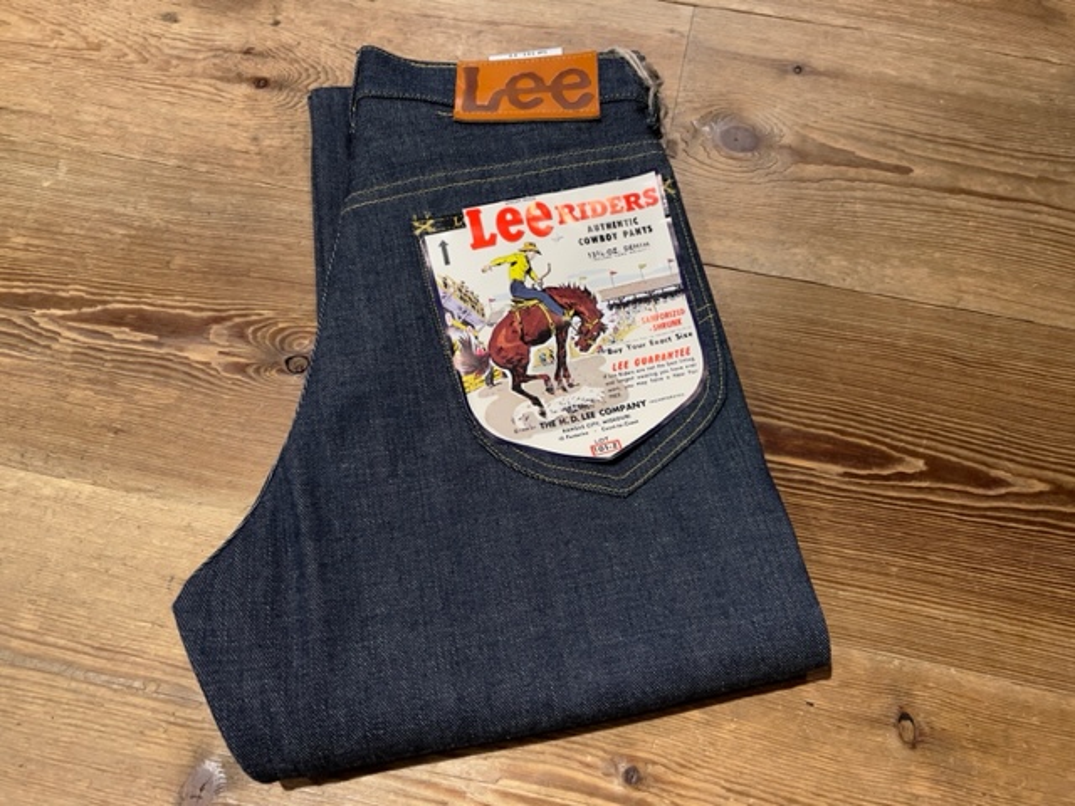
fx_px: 807
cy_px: 403
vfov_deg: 53.1
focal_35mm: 26
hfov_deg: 67.3
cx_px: 538
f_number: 1.6
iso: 250
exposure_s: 1/50
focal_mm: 4.2
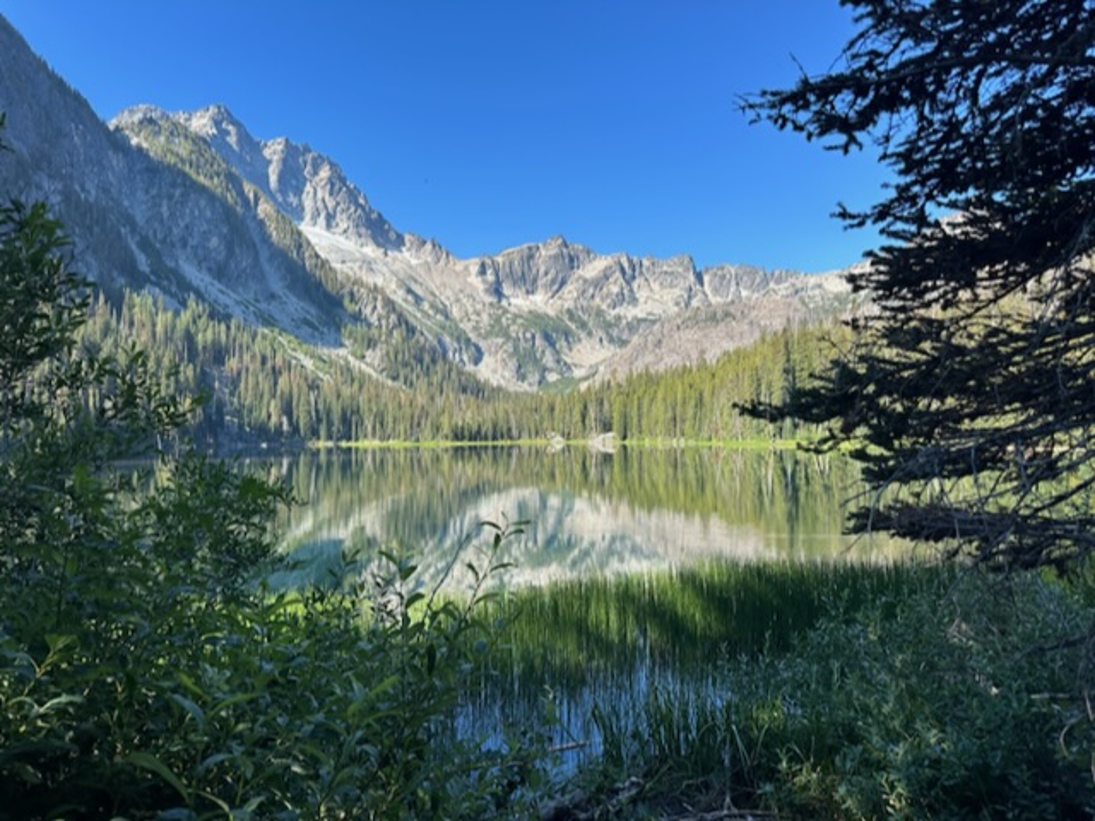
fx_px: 759
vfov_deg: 56.8
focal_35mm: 24
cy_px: 410
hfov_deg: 71.6
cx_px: 548
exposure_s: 1/1664
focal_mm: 6.86
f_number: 1.78
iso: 80
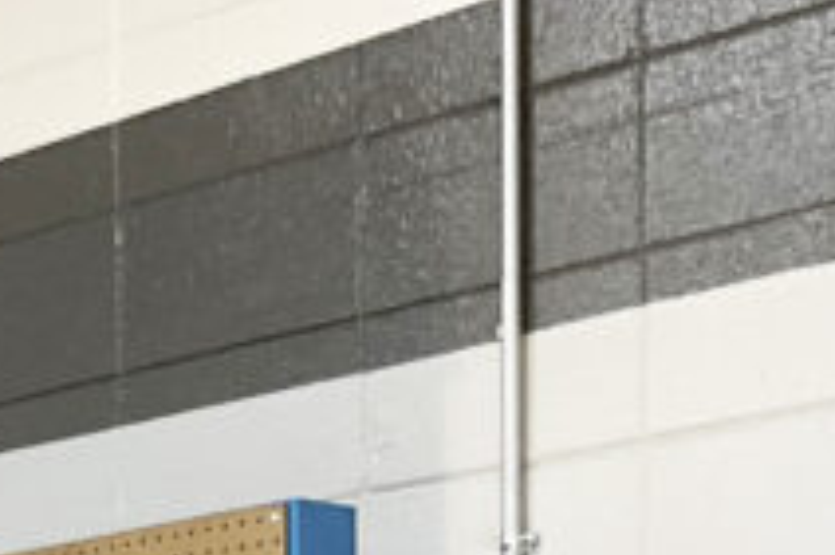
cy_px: 1472
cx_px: 4
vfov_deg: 8.4
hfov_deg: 13.9
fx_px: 3384
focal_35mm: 146
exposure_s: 1/60
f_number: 1.8
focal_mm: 3
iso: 80
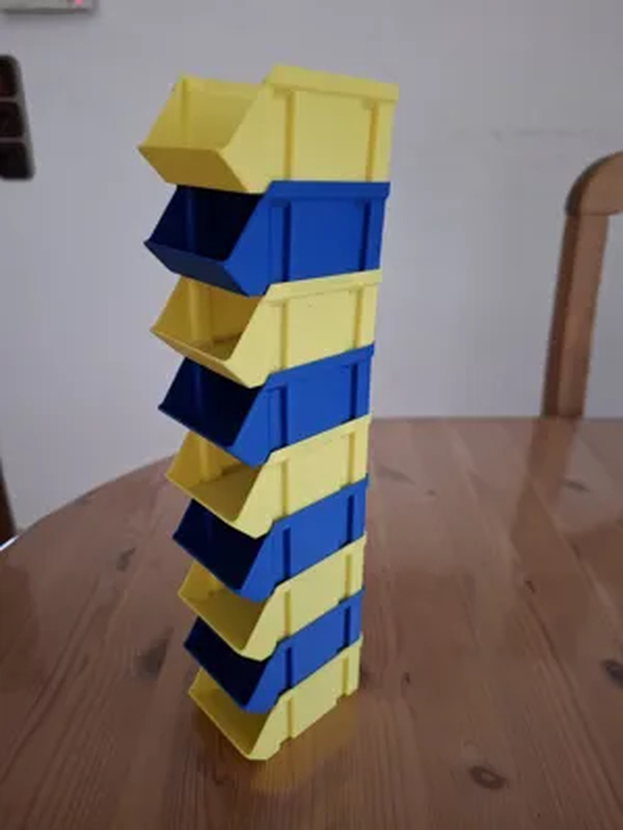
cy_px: 415
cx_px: 312
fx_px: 552
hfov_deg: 58.9
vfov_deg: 73.9
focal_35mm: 23
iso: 400
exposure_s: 1/25
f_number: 1.8
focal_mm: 5.54
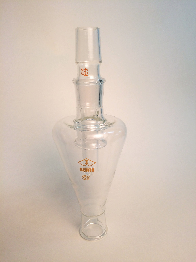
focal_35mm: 29
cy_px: 131
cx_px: 98
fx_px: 219
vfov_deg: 61.7
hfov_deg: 48.2
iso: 32
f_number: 2.2
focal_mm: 4.15
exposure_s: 1/137
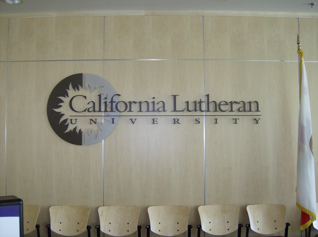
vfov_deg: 39.5
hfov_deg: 51.5
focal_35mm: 36
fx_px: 330
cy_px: 118
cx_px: 159
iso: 200
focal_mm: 6
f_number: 2.8
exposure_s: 1/60
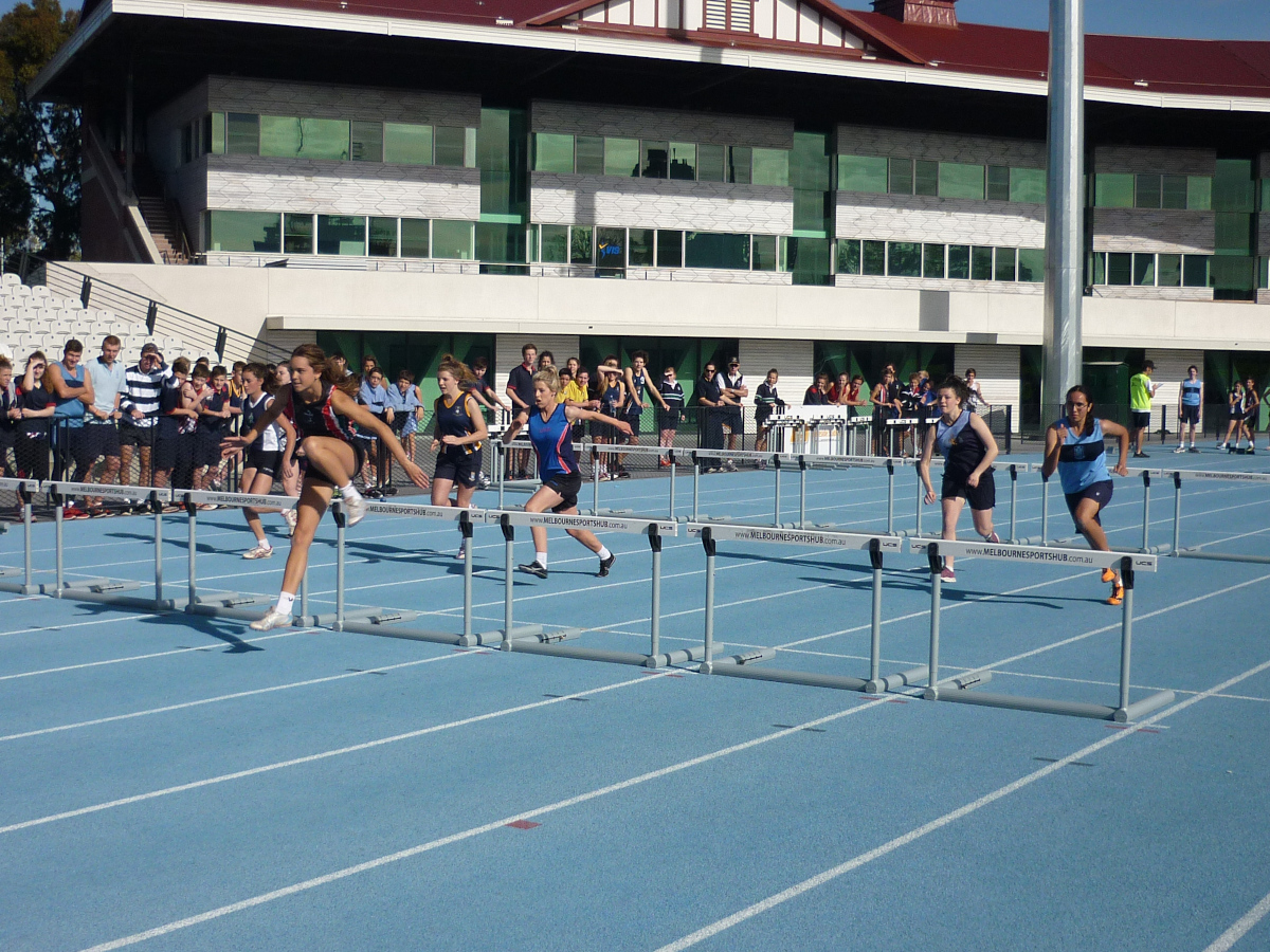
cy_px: 476
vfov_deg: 28.6
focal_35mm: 51
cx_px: 635
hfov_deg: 37.5
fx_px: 1871
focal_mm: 5.9
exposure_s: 1/500
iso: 100
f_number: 8
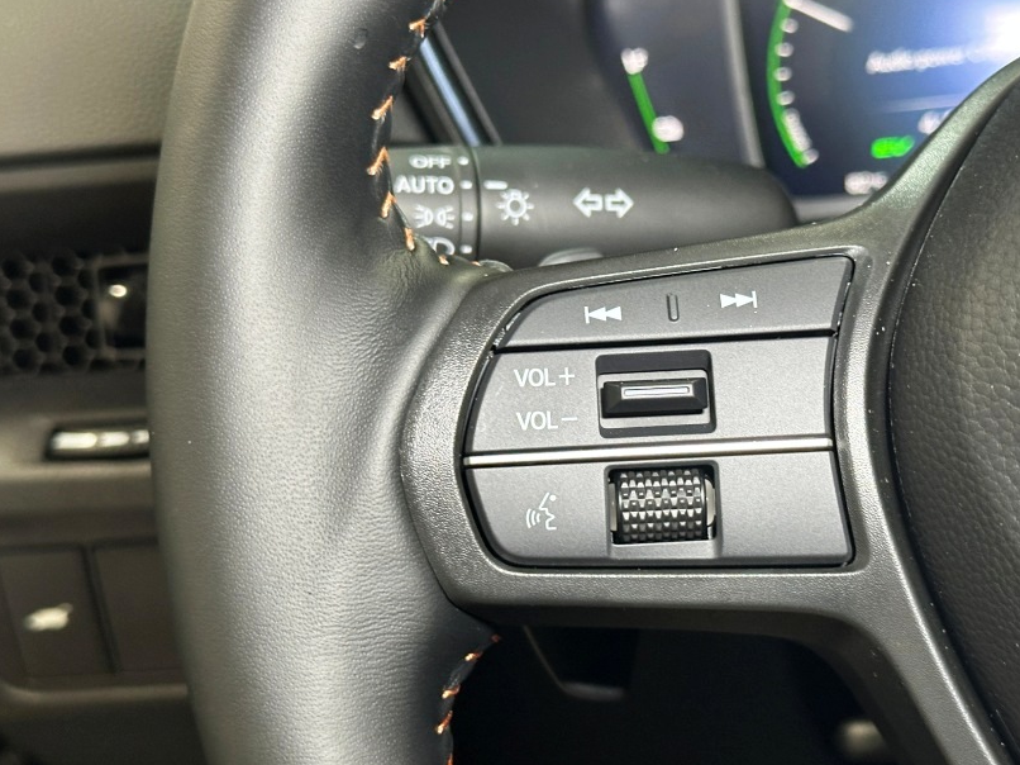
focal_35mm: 61
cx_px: 640
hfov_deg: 31.5
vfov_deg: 24.0
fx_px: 1797
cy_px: 390
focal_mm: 6.86
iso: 400
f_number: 1.78
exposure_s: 1/40
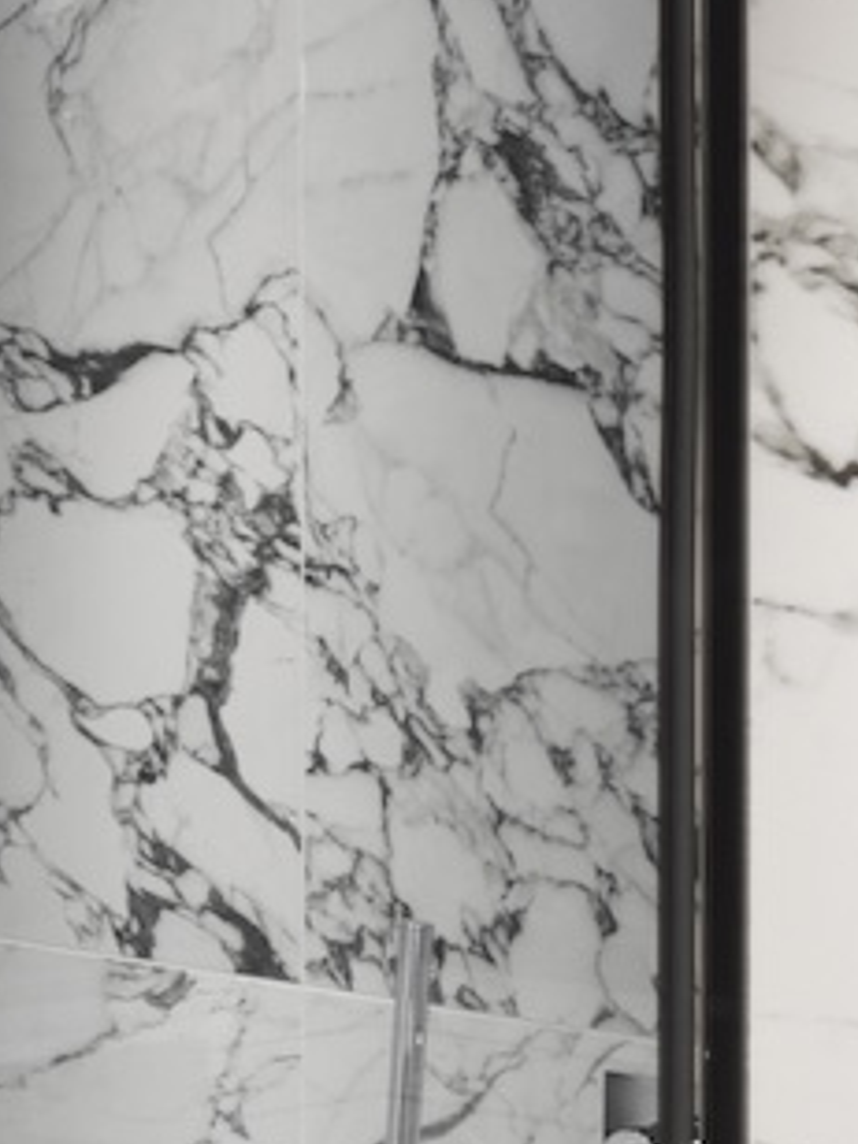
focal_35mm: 187
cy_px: 617
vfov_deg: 10.6
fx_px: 6180
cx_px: -156
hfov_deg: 7.9
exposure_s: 4
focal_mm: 40
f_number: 8
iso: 100
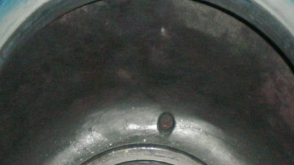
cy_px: 86
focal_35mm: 174
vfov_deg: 7.0
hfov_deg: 12.4
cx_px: 170
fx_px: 1357
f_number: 3.9
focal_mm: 9.3
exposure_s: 1/60
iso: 404
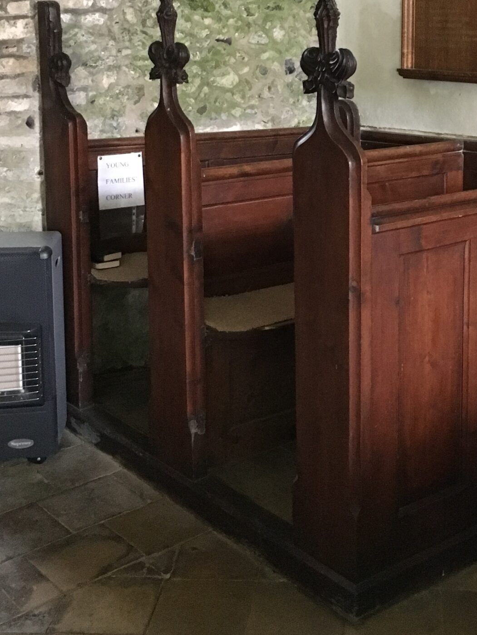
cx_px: 320
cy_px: 151
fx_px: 974
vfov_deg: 35.3
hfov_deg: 27.4
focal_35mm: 53
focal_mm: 4.15
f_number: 2.2
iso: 320
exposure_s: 1/17
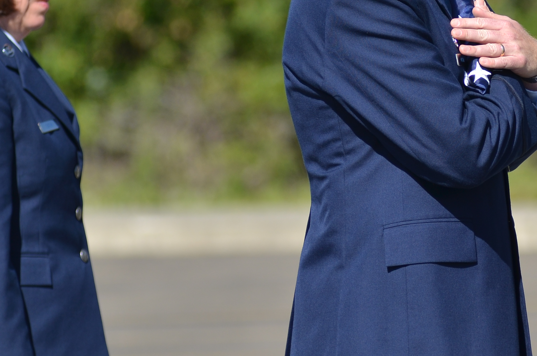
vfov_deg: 2.2
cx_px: 516
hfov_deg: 3.3
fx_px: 9290
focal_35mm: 624
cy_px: 67
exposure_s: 1/1600
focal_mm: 185
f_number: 4
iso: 100
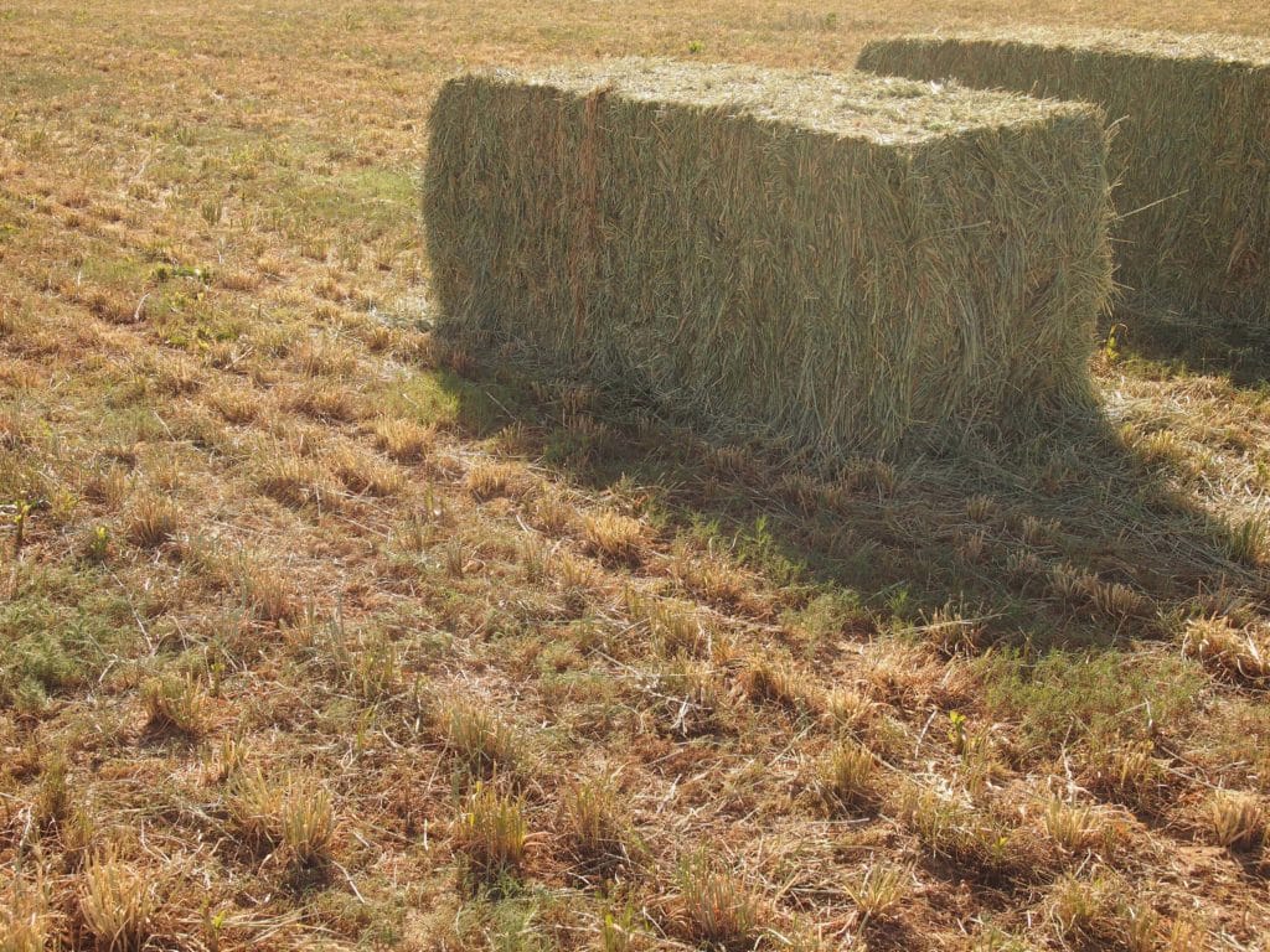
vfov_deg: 29.1
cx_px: 635
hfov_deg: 38.2
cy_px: 476
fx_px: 1834
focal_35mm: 50
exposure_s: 1/200
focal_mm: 25
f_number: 8
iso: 200
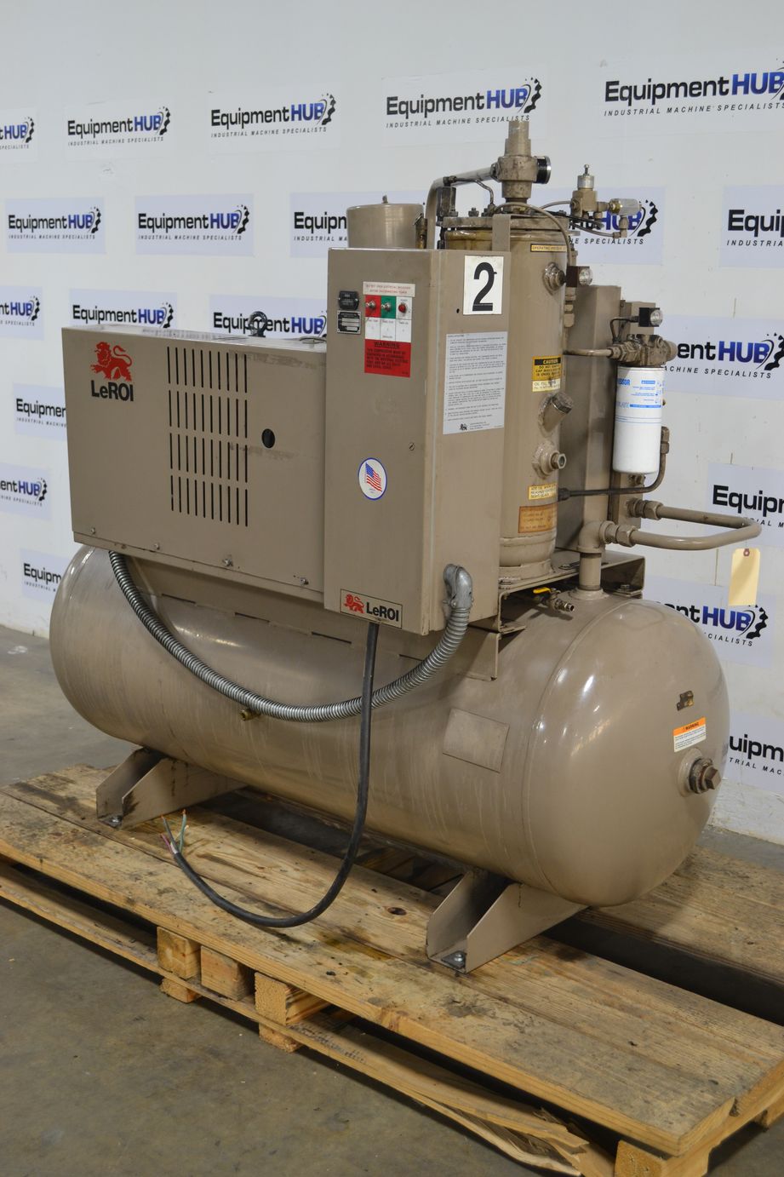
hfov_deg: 29.9
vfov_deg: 43.6
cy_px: 588
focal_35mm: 45
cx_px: 392
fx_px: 1470
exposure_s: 1/25
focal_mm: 30
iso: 400
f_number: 4.5
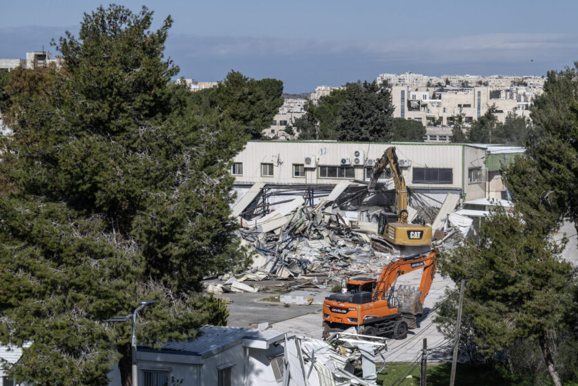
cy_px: 223
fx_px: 1638
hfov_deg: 20.0
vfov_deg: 13.4
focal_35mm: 102
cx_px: 371
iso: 160
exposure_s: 1/3200
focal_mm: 76
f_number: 4.5
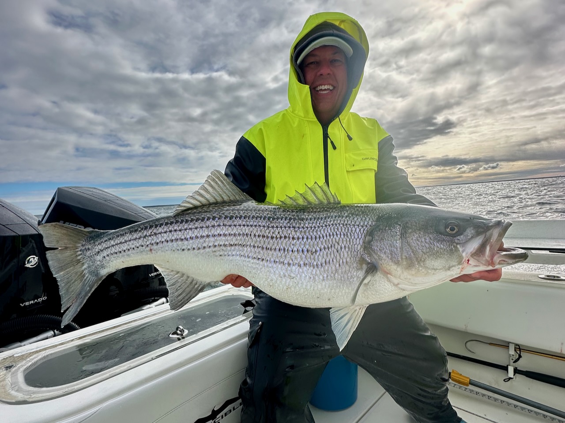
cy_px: 212
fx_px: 229
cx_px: 282
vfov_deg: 85.7
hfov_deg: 102.1
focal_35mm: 14
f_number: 2.2
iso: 50
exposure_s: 1/1949
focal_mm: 2.22
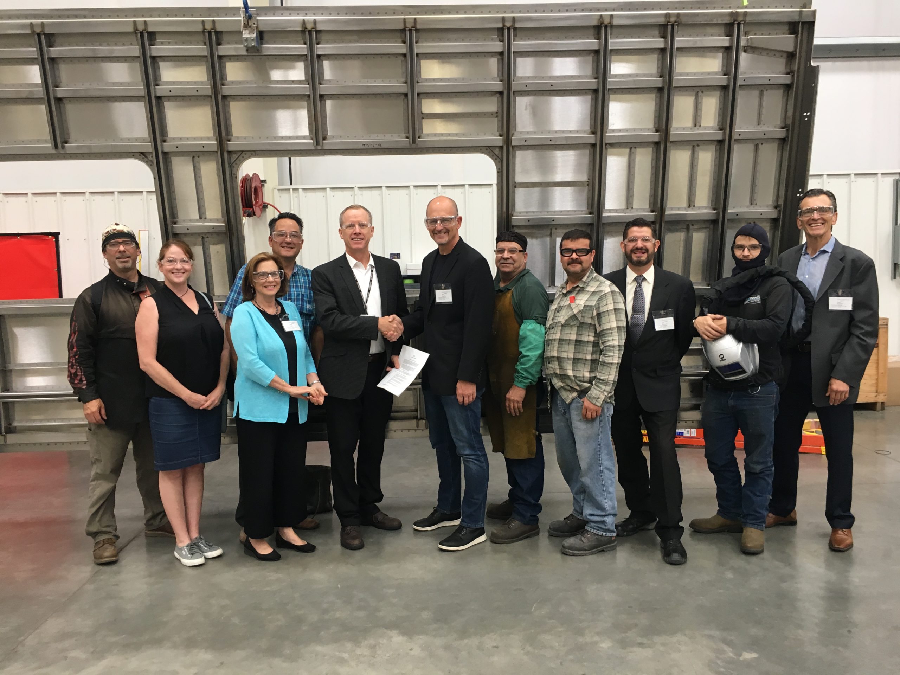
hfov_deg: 61.7
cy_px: 338
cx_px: 450
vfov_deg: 48.2
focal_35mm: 29
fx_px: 754
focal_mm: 4.15
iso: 64
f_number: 2.2
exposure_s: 1/30
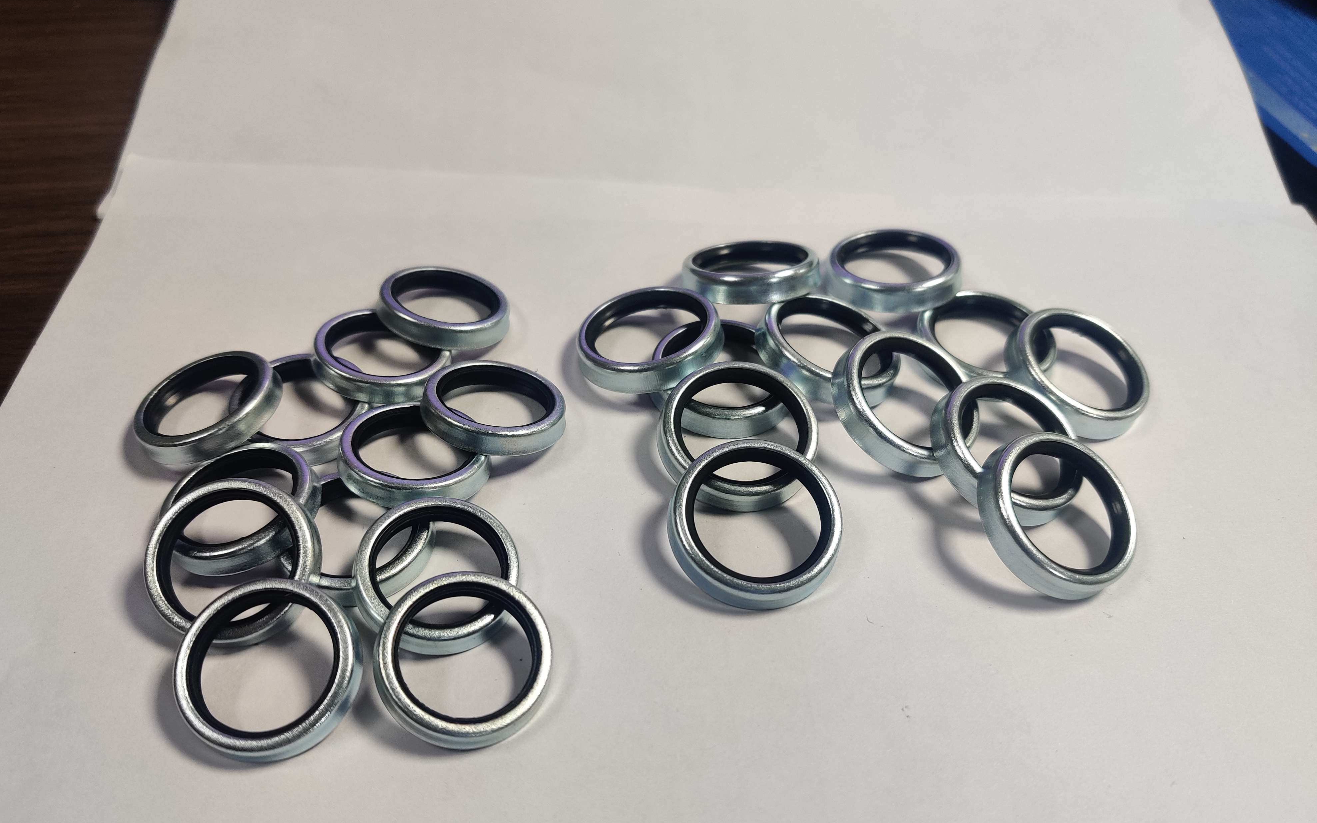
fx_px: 1041
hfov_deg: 64.6
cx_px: 651
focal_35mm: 29
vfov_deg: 43.1
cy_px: 448
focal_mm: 4.75
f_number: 1.65
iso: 250
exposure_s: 1/50
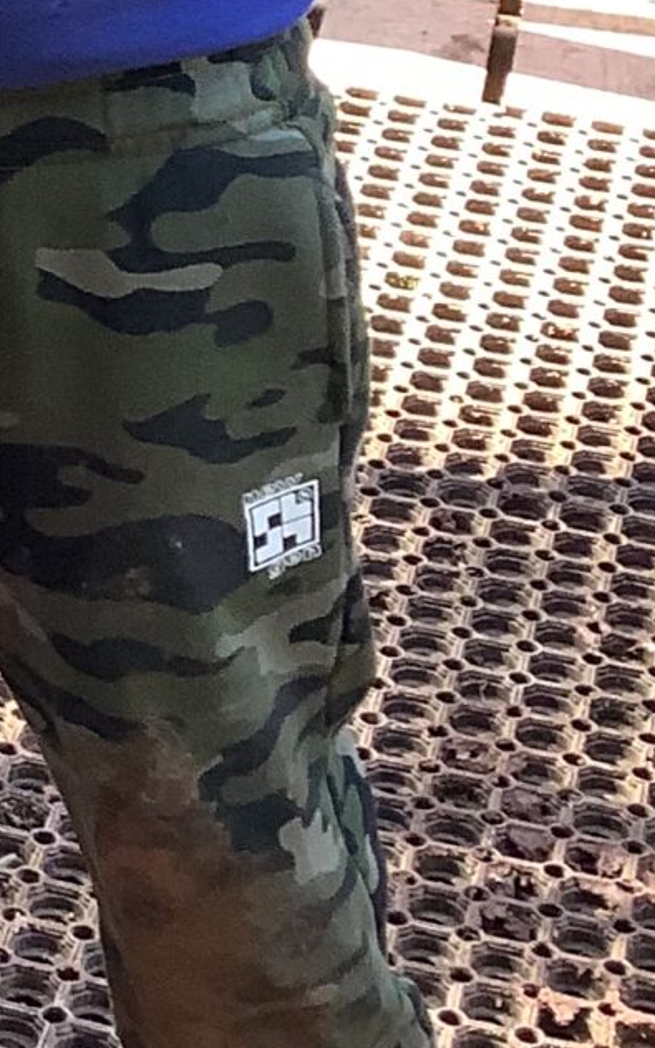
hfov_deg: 9.3
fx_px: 3799
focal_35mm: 133
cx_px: -602
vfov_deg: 15.1
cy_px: -259
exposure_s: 1/100
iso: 64
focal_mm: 3.3
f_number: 2.4
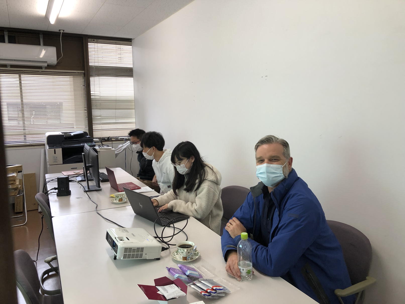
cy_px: 152
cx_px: 202
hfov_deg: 63.4
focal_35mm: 28
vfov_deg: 49.8
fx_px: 328
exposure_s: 1/33
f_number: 1.8
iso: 25
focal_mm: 3.99
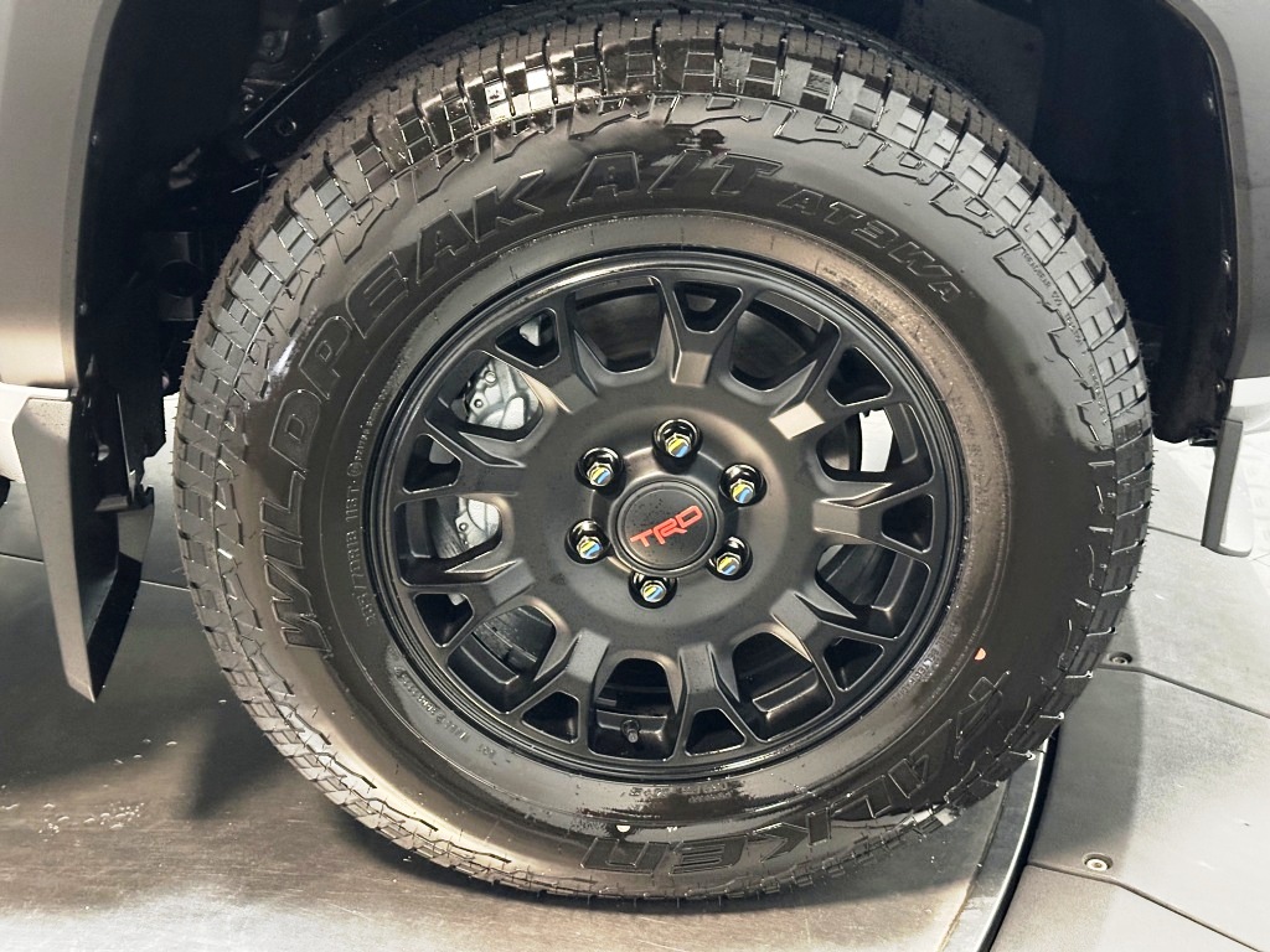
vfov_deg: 30.3
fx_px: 1761
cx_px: 635
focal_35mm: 48
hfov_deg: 39.7
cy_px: 476
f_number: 1.78
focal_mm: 6.86
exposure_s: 1/20
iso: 640
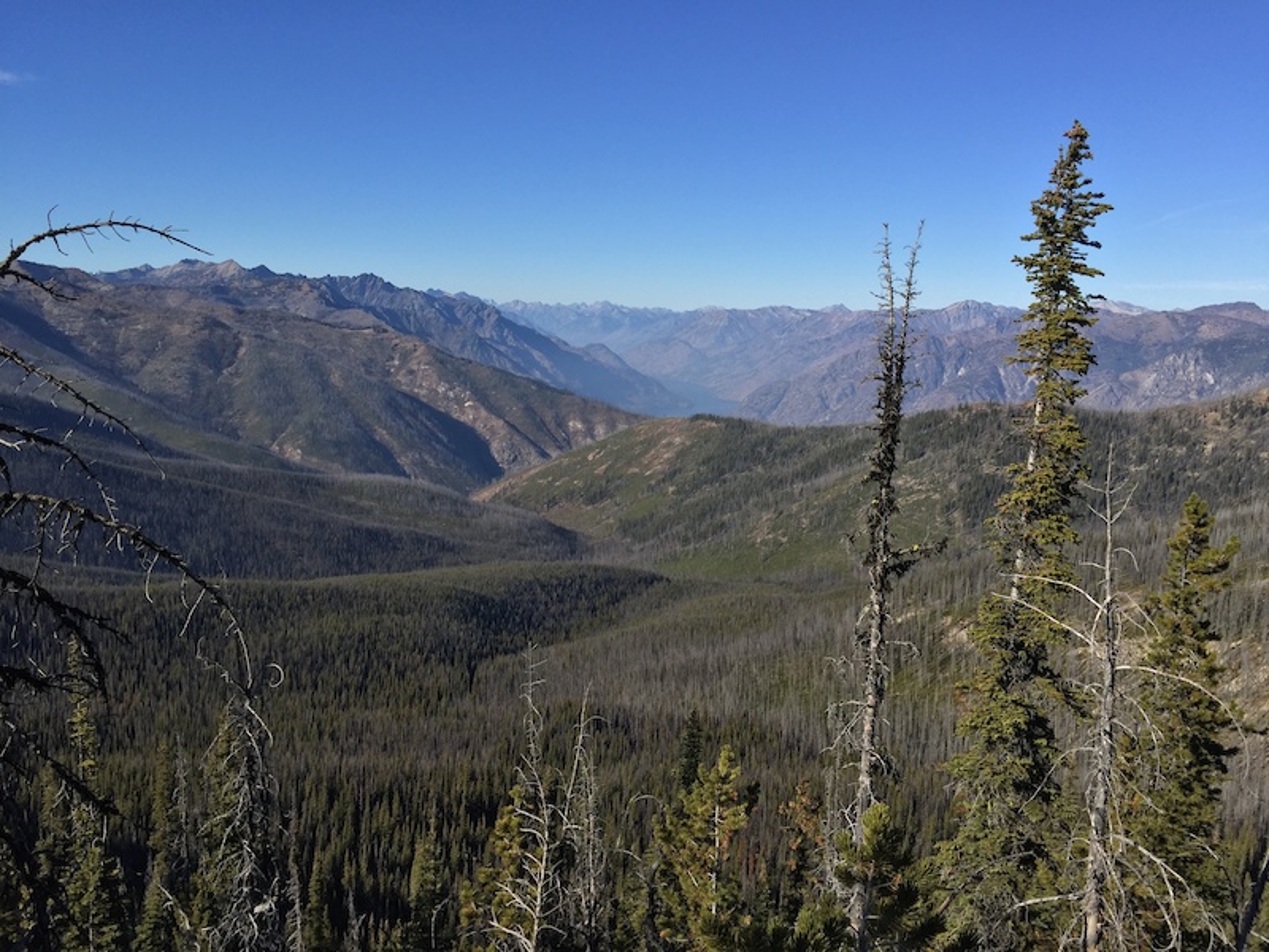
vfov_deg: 48.2
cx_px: 634
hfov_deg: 61.7
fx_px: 1063
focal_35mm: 29
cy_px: 476
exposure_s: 1/2475
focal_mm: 4.15
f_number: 2.2
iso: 32
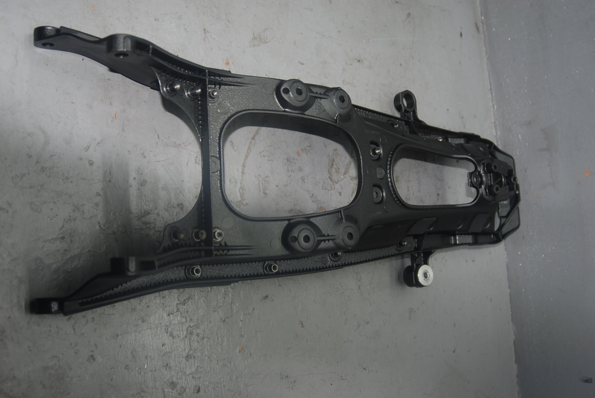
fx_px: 695
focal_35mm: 42
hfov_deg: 46.3
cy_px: 199
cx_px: 298
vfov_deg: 32.0
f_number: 3.3
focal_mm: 28
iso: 200
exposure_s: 1/60
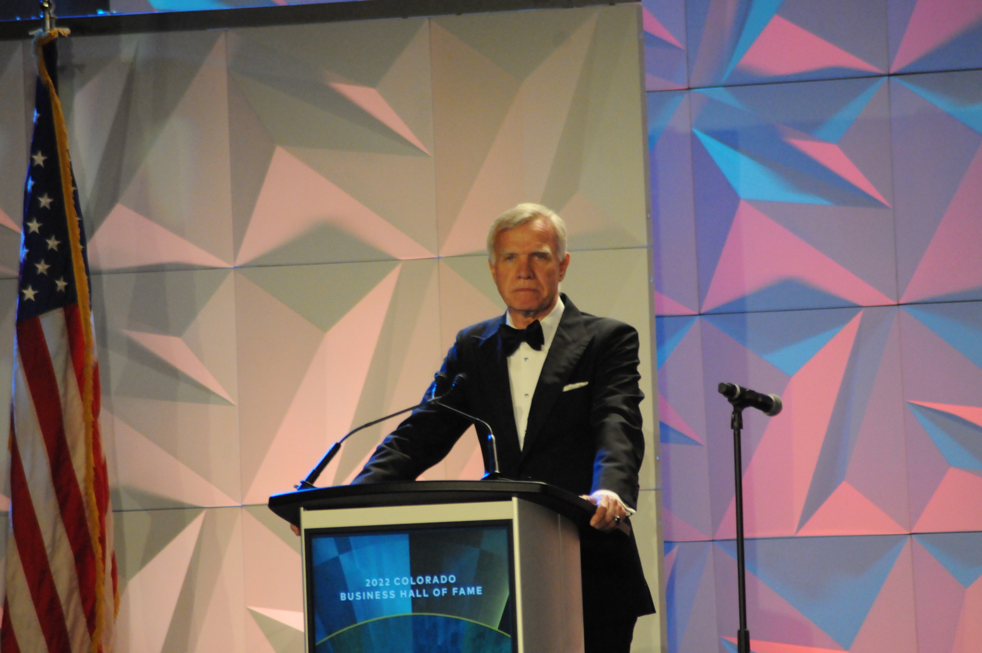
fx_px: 12260
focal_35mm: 450
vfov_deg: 3.0
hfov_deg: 4.6
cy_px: 326
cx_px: 491
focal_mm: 300
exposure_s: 1/250
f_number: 5.6
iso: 3200
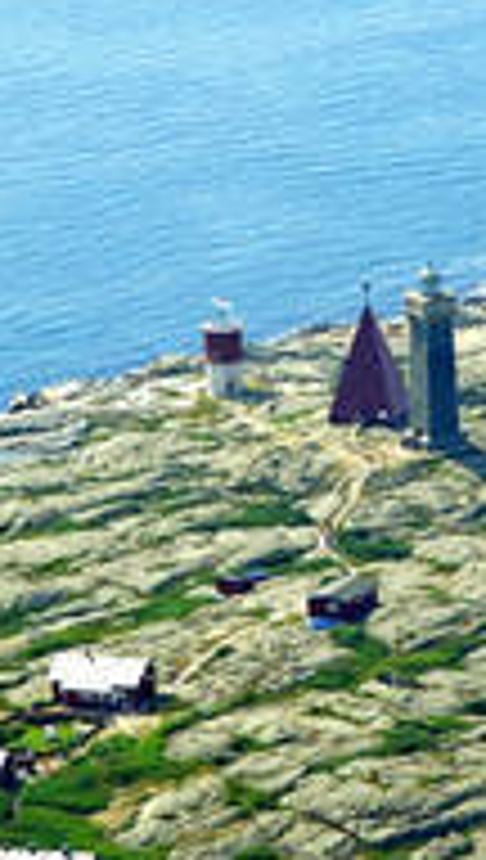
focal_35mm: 304
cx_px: 436
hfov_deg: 4.0
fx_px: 6937
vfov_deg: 7.1
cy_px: 360
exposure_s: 1/1000
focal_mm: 82
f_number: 8
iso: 400
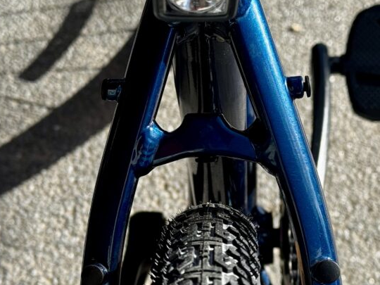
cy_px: 196
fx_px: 999
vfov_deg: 16.2
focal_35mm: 91
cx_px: 204
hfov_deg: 21.5
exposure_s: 1/1597
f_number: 1.78
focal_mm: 6.76
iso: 64
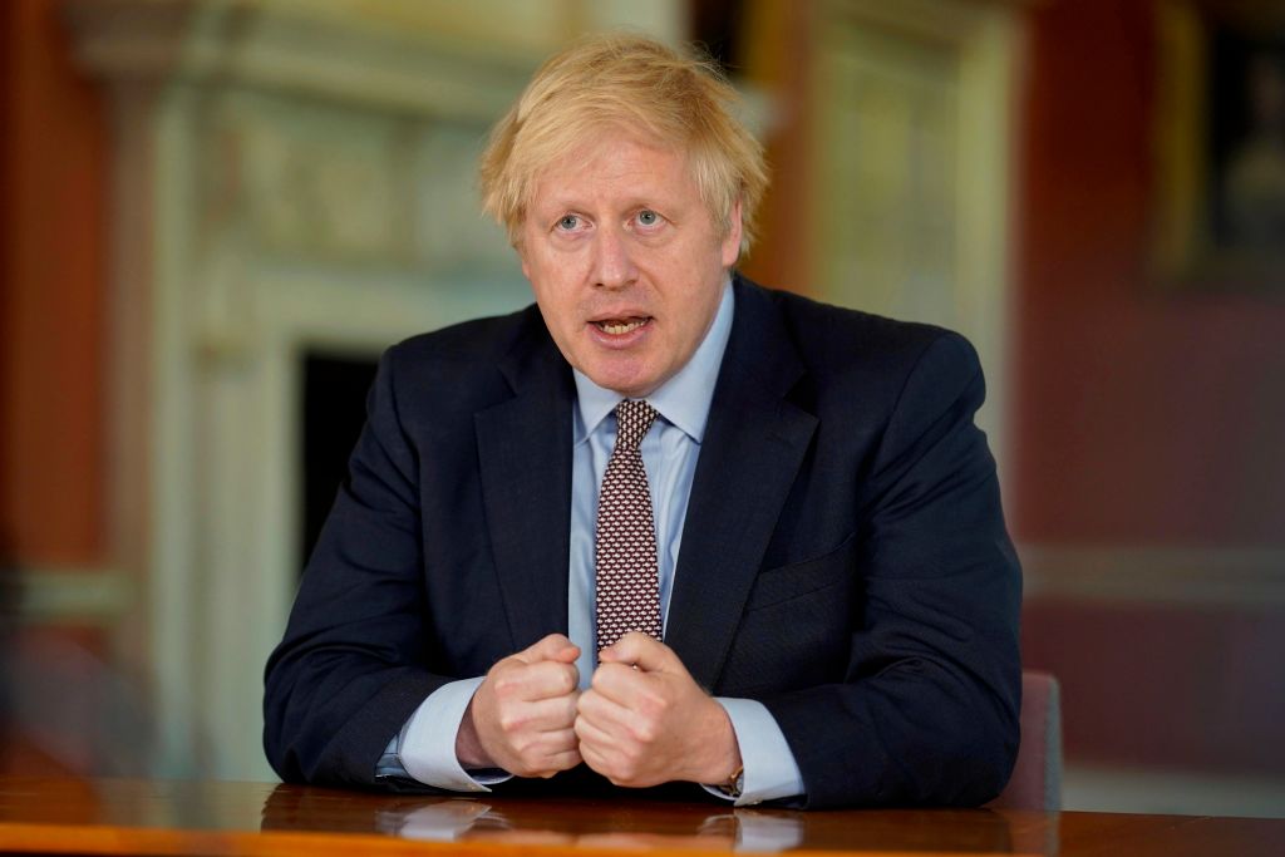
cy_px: 428
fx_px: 4819
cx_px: 642
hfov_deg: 15.2
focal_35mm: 135
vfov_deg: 10.2
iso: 800
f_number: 2.2
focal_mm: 135
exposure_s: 1/640
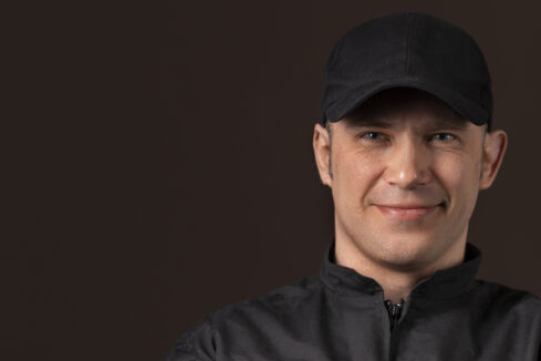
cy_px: 372
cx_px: 391
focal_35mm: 178
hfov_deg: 11.5
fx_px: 2675
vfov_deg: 7.7
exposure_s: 1/100
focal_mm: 85
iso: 200
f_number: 2.5
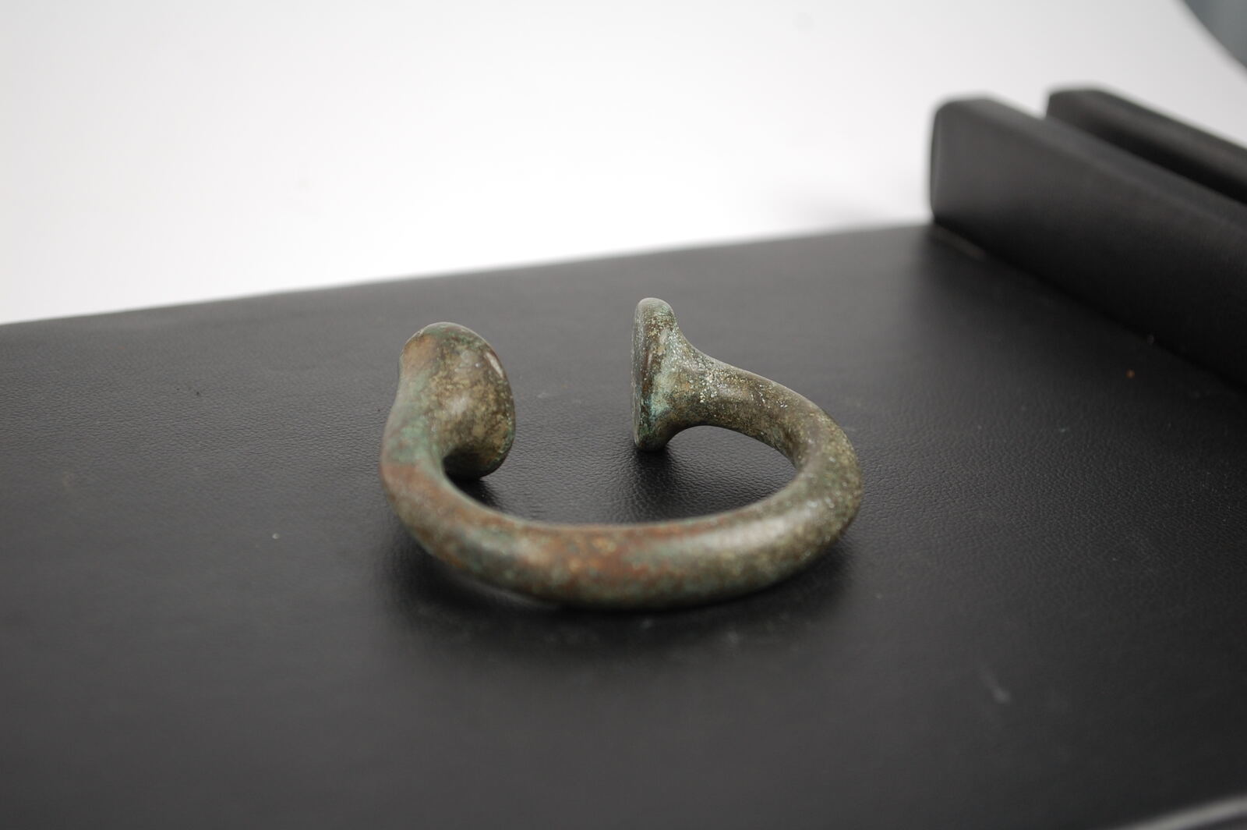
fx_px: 2492
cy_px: 415
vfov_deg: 18.9
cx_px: 624
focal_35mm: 72
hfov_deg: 28.1
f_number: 5.6
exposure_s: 1/125
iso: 280
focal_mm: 48
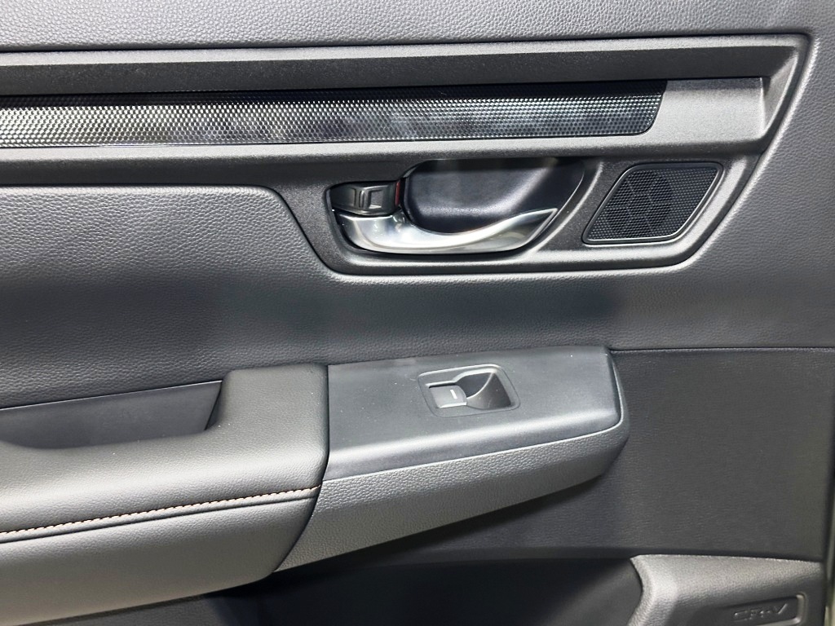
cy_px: 313
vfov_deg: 30.3
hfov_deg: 39.7
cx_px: 418
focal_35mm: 48
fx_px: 1158
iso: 640
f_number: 1.78
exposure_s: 1/30
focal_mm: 6.86
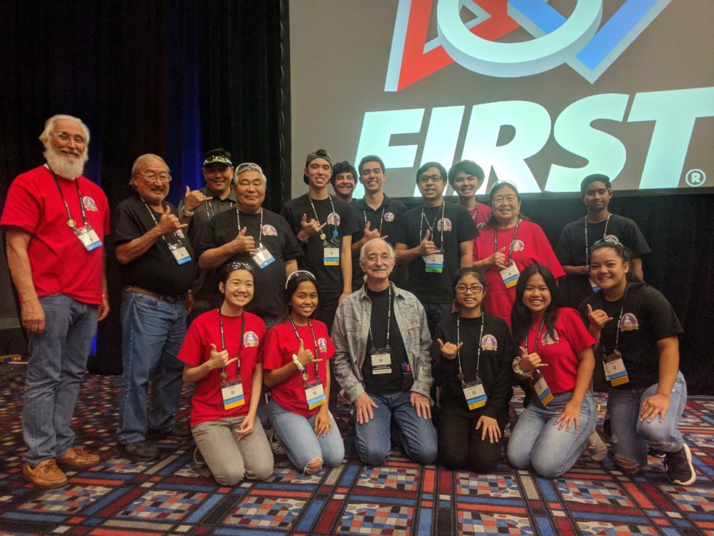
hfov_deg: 67.3
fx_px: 536
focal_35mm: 26
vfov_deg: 53.1
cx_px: 357
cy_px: 268
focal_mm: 4.67
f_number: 2
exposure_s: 1/78.7
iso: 316
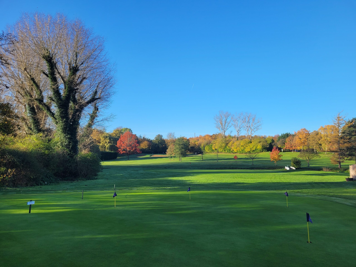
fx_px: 267
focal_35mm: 26
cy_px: 134
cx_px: 178
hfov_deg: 67.3
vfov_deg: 53.1
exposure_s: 1/984
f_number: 1.8
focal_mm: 5.4
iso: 40
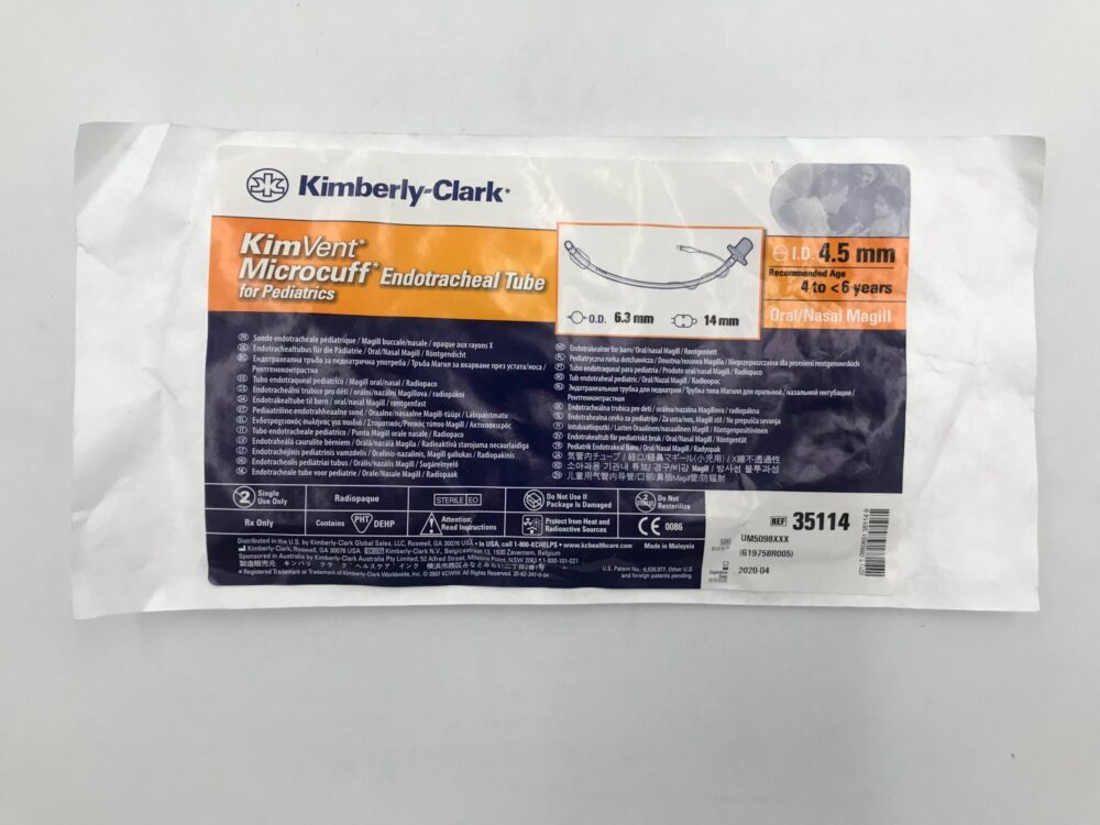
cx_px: 550
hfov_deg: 63.4
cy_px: 412
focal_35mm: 28
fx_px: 890
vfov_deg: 49.7
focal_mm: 3.99
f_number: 1.8
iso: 25
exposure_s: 1/30
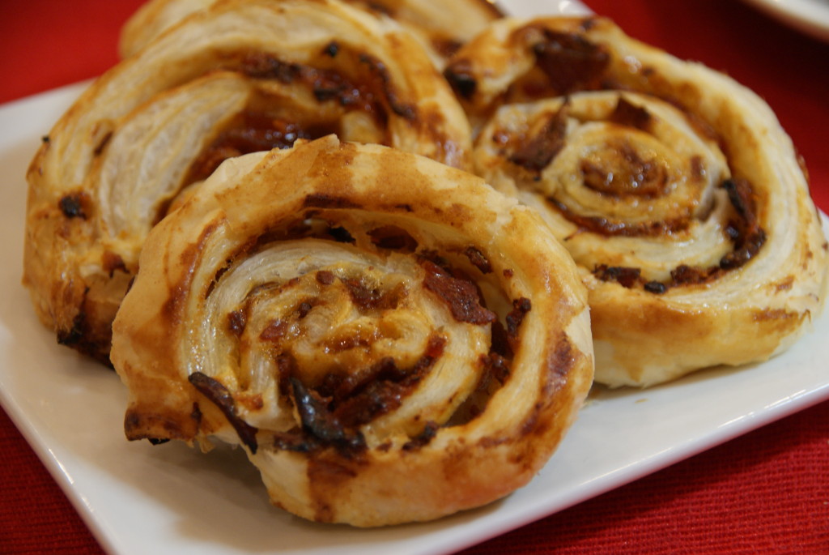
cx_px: 414
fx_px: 3458
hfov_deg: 13.7
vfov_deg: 9.2
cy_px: 278
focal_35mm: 150
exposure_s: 1/40
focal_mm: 100
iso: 400
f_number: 5.6
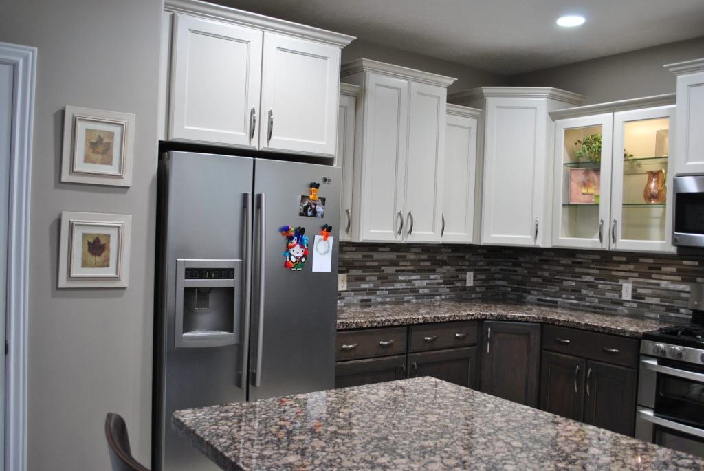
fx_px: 646
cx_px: 352
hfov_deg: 57.2
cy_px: 236
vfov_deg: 40.1
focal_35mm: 33
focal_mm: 22
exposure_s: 1/10
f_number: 3.8
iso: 200
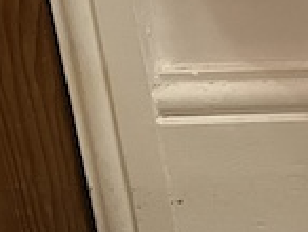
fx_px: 1266
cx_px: 814
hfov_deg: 11.0
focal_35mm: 142
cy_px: -2
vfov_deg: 10.4
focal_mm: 5.1
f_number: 1.6
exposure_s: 1/33
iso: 400
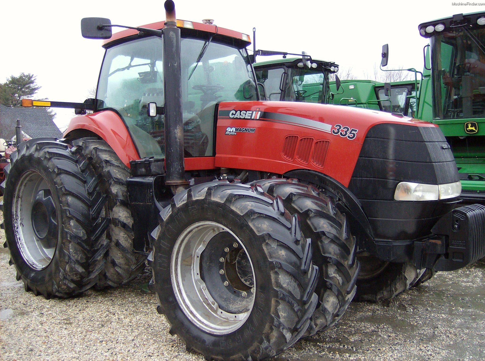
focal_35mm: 36
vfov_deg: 39.5
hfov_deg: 51.5
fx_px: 503
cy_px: 180
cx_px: 242
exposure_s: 1/113
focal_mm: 6
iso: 100
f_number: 2.8
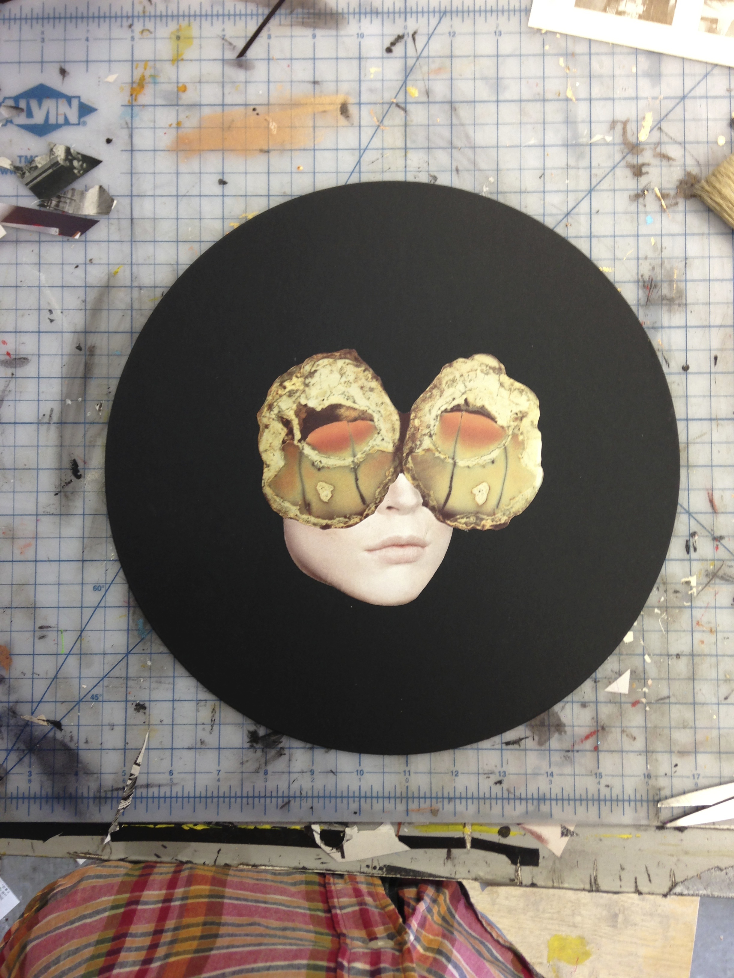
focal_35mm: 33
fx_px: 933
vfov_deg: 55.4
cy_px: 489
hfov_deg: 42.9
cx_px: 367
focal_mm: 4.13
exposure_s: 1/20
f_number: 2.4
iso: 50
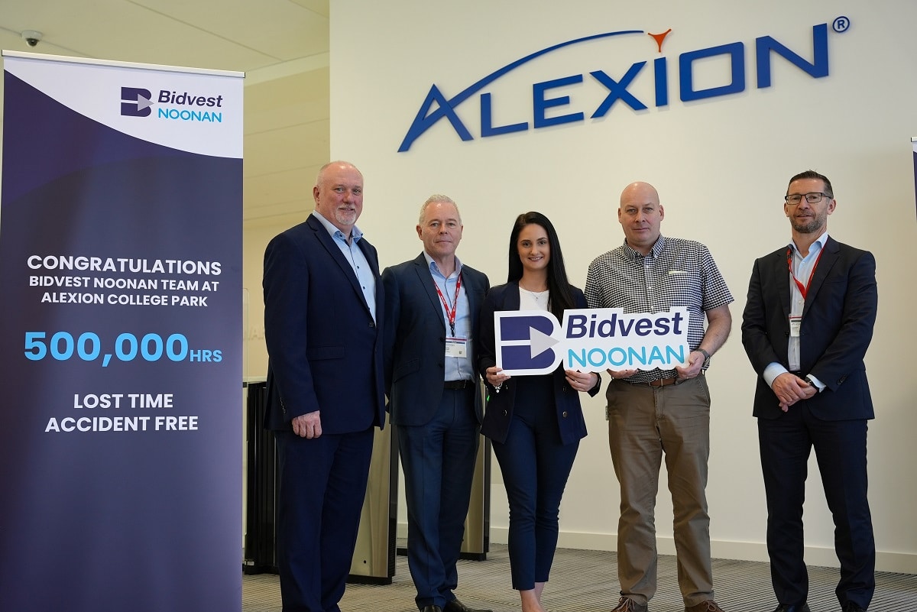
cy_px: 306
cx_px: 458
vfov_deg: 31.8
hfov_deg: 46.3
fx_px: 1073
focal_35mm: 42
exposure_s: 1/160
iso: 500
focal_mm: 42.1
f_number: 4
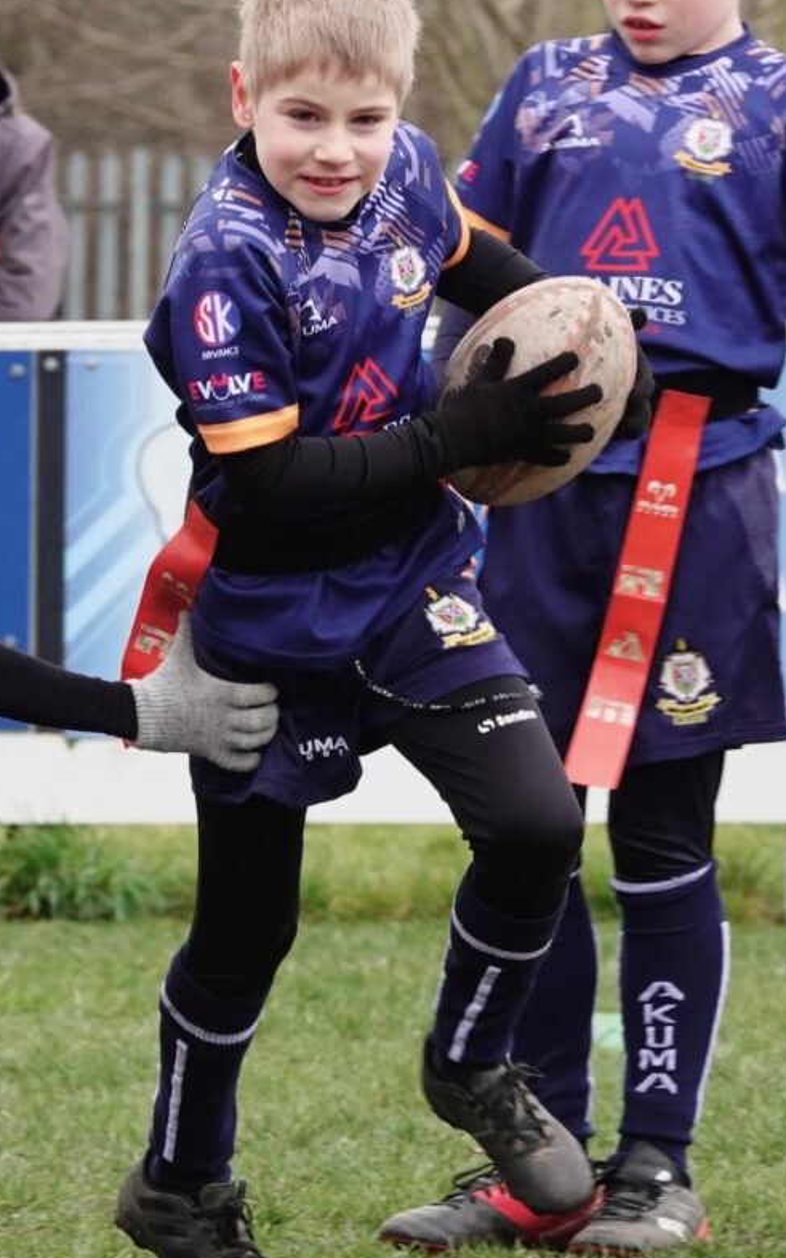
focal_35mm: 426
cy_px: 552
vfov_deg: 4.9
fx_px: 14606
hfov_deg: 3.1
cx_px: 335
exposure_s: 1/400
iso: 500
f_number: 4
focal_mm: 78.39
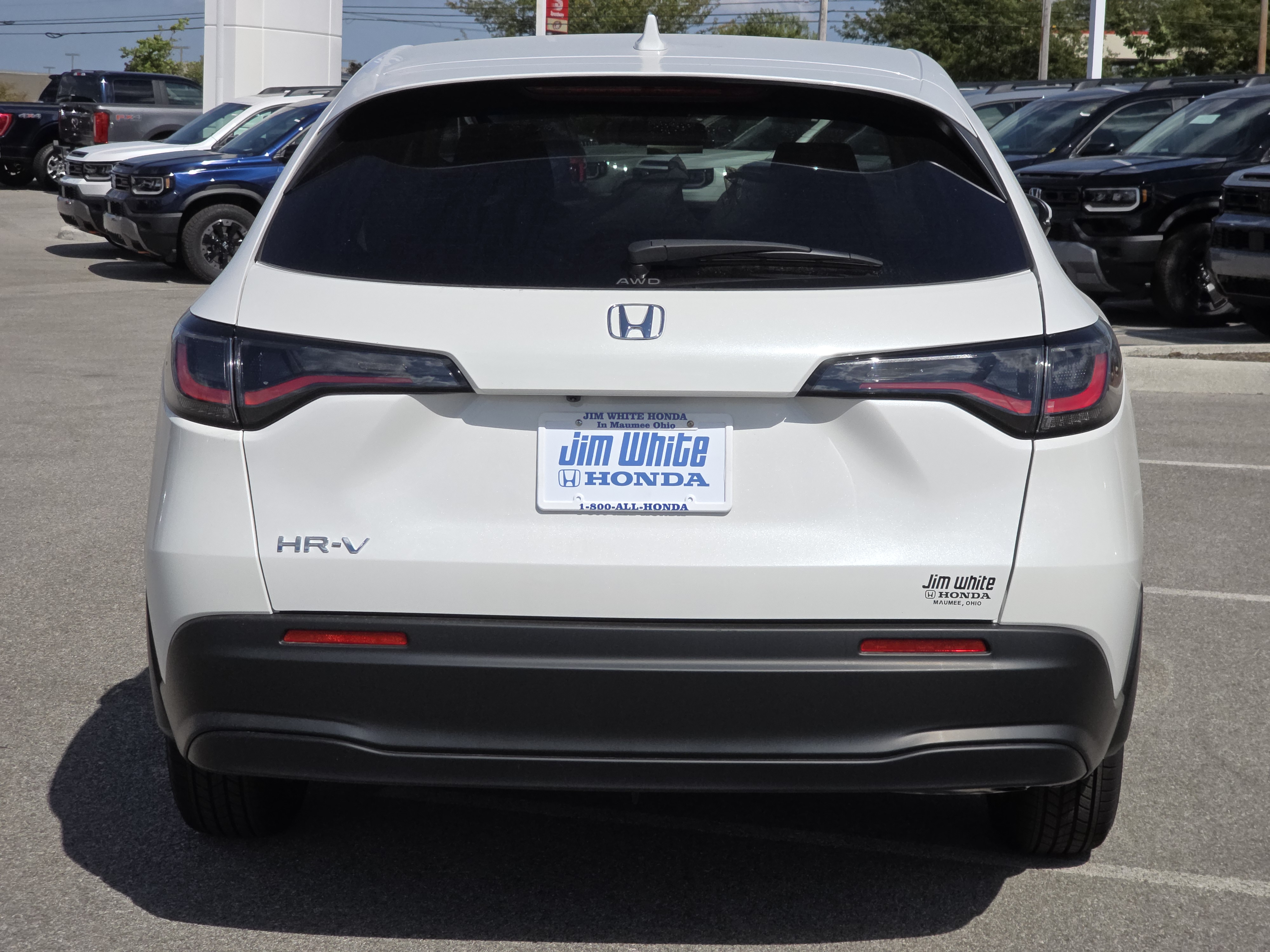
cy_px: 476
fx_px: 2531
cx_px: 635
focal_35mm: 69
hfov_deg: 28.2
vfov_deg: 21.3
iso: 50
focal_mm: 7.9
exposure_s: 1/4529
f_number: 2.4
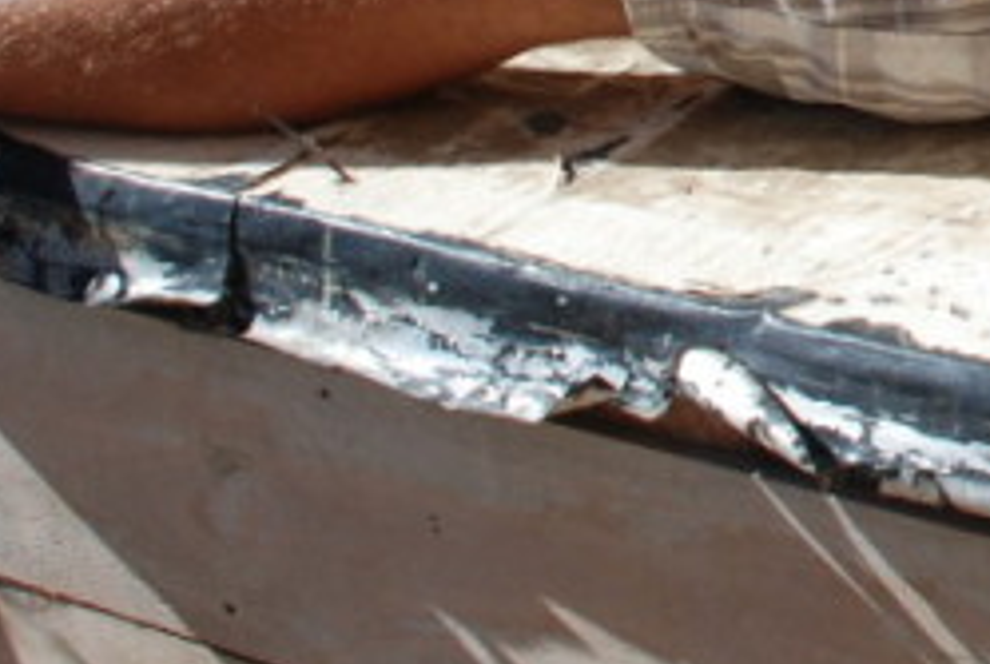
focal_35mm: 111
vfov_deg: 12.1
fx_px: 3058
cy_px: -129
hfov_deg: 16.9
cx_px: 1435
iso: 200
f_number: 9
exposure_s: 1/320
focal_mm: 18
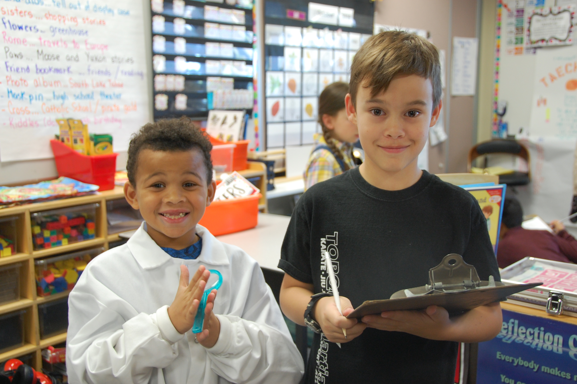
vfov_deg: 34.1
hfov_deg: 49.6
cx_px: 288
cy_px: 192
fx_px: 625
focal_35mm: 39
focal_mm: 26
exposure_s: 1/30
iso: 560
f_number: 4
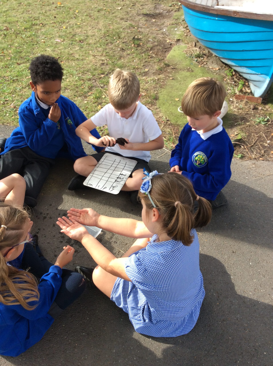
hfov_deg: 44.1
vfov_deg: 56.9
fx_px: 337
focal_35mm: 32
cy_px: 183
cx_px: 136
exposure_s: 1/379
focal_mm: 3.3
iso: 32
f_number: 2.4
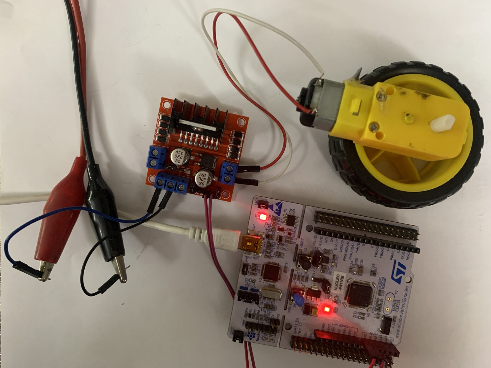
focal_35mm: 26
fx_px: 369
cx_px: 246
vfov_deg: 53.1
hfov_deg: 67.3
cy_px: 184
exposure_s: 1/33
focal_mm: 4.25
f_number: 1.8
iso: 400
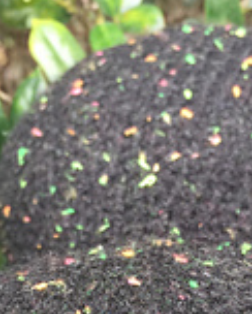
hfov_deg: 16.6
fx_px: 865
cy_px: 357
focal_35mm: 93
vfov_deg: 19.6
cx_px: 137
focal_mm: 4.15
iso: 32
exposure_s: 1/40
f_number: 2.2
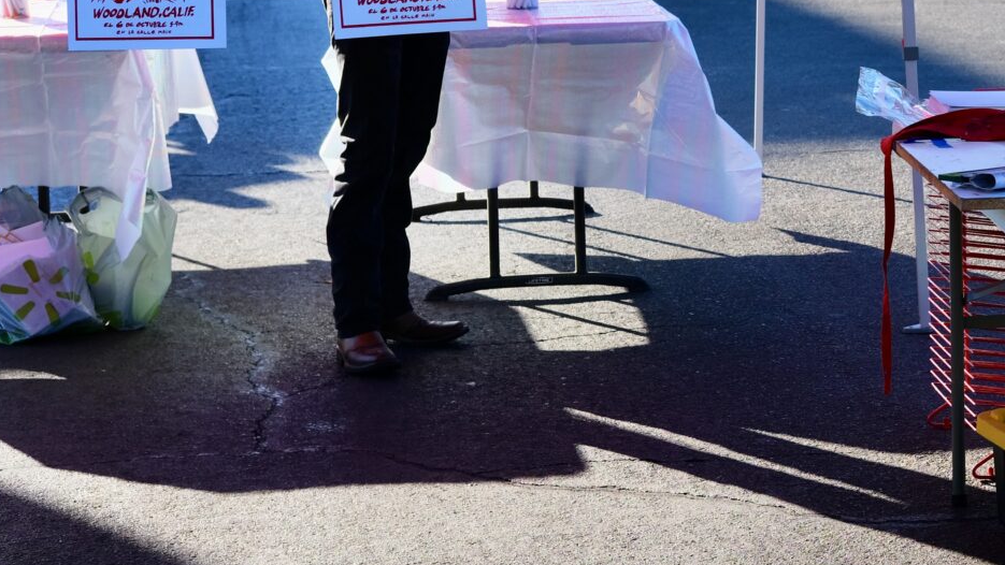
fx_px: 3038
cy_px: 23
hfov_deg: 18.5
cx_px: 885
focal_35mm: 114
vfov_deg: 10.6
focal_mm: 35
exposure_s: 1/480
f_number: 5
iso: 320
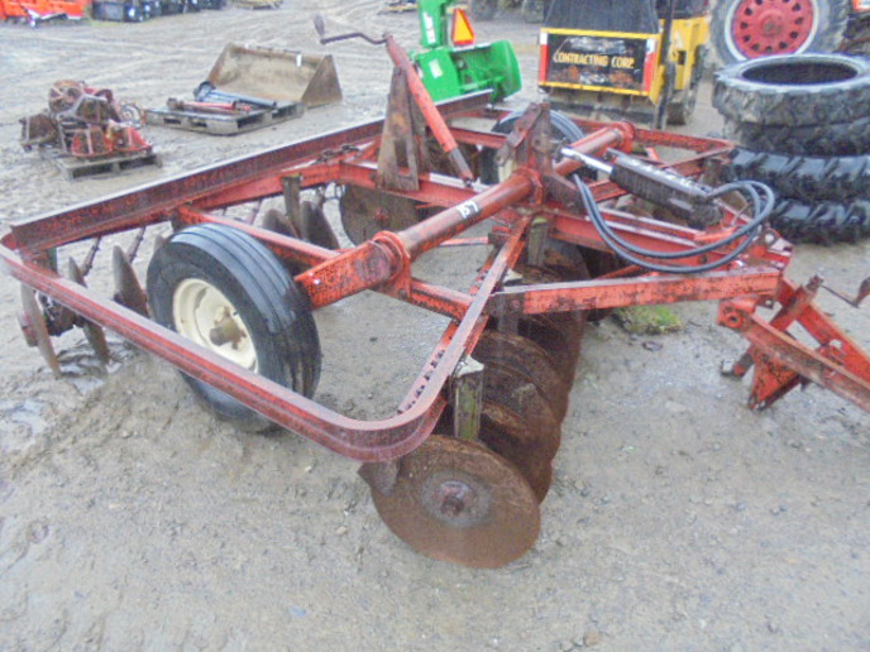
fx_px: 653
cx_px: 435
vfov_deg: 53.1
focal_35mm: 26
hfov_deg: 67.3
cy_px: 326
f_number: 3.5
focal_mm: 4.6
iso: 800
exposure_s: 1/100
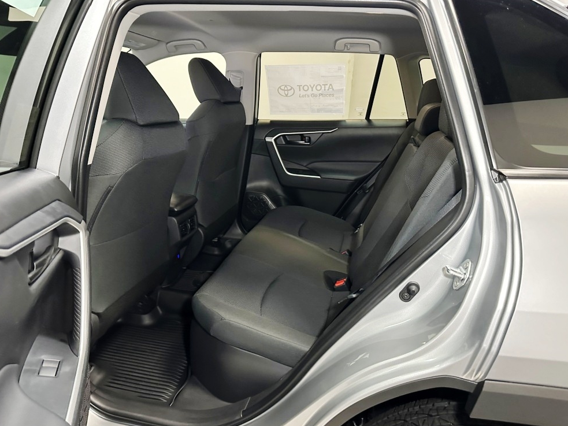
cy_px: 212
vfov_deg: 54.9
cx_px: 280
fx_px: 410
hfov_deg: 69.4
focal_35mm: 25
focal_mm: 6.86
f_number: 1.78
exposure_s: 1/40
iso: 800
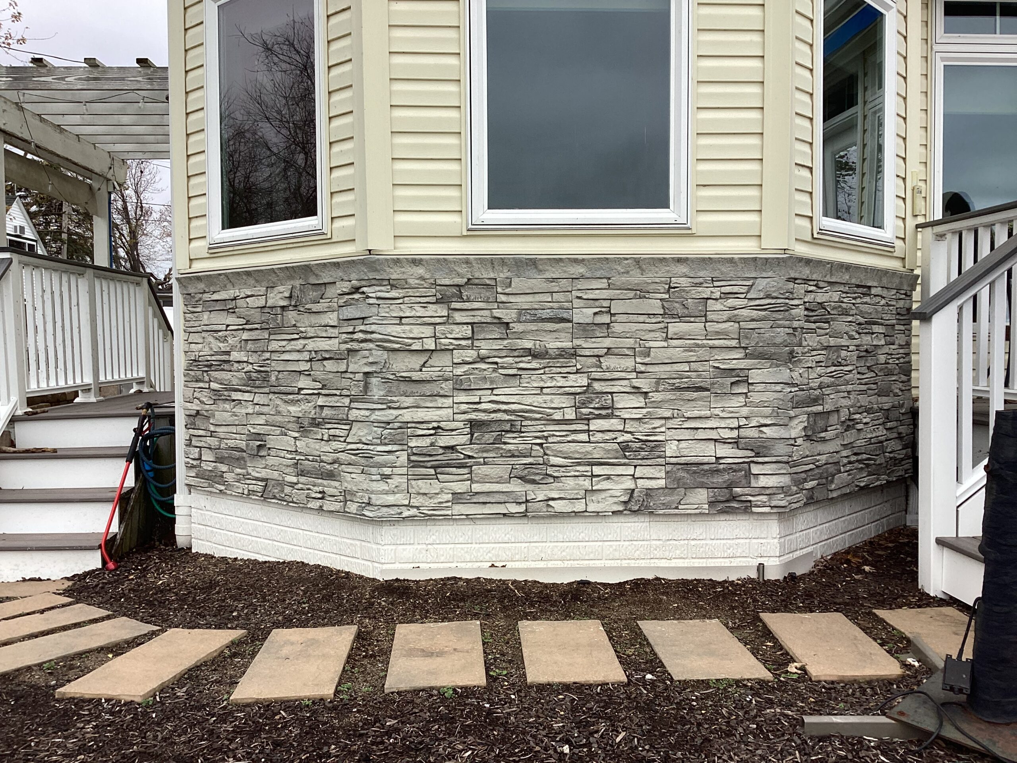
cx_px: 508
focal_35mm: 31
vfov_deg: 45.4
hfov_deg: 58.4
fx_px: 911
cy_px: 382
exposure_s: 1/184
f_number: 2.4
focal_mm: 3.3
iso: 25
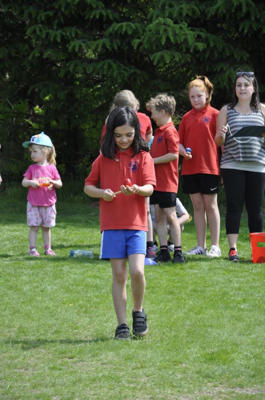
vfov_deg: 13.1
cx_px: 132
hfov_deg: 8.7
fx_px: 1744
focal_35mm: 158
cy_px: 200
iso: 320
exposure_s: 1/500
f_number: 5.6
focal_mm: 105
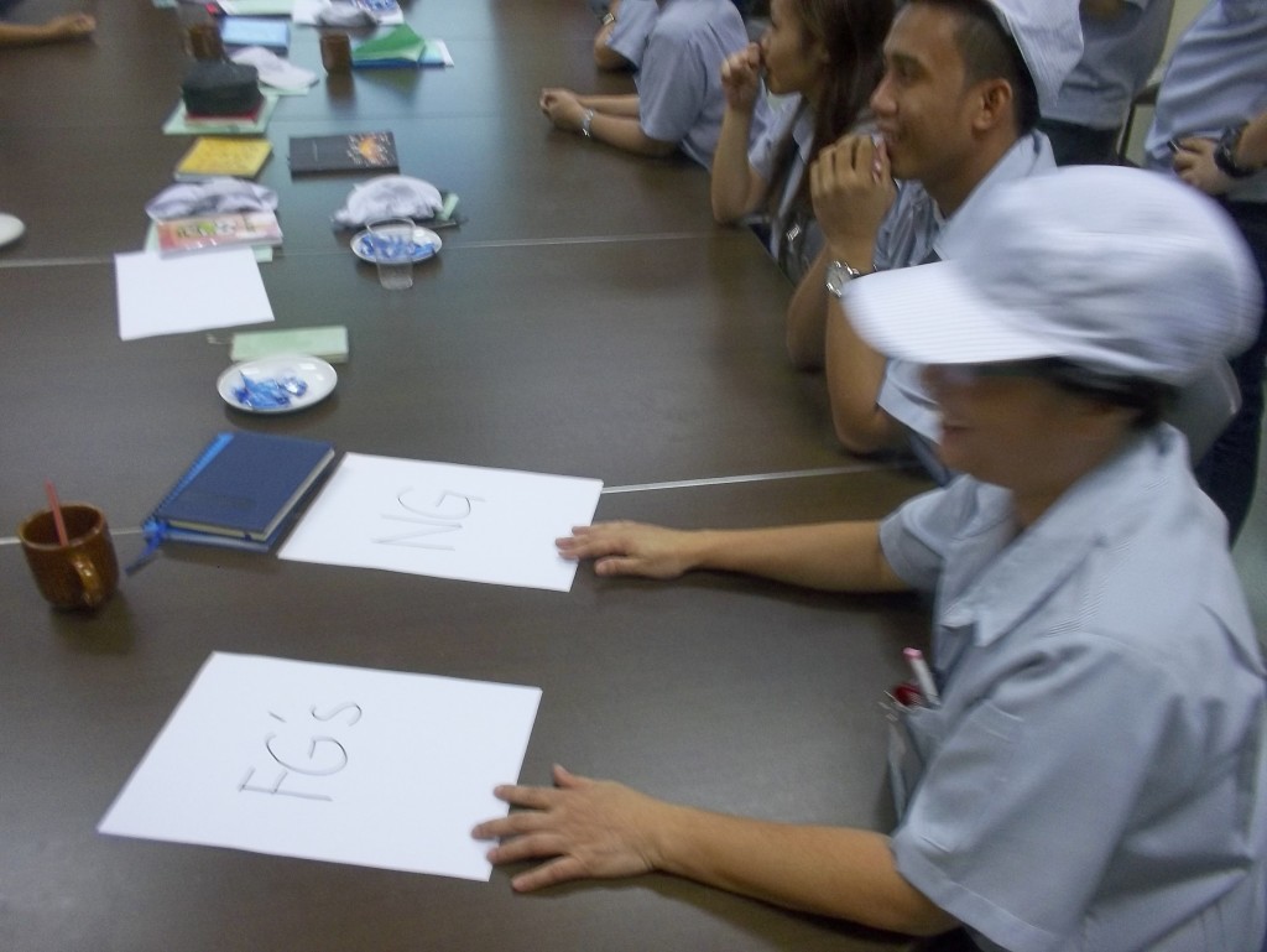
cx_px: 634
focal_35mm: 29
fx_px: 1062
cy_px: 476
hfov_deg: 61.6
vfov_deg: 48.3
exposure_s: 1/15
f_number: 3.3
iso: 160
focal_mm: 4.1
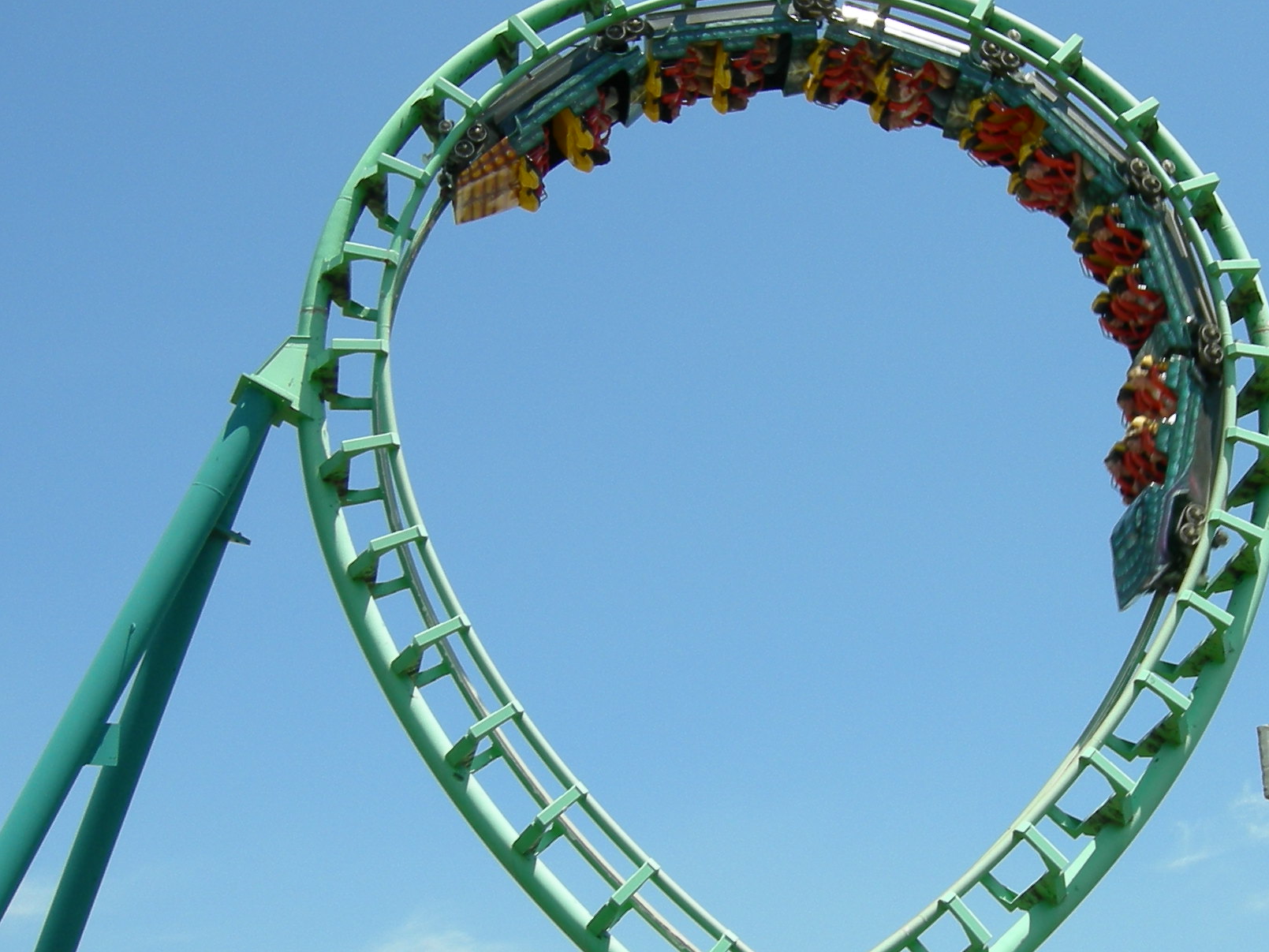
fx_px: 2126
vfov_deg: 25.2
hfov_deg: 32.9
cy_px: 495
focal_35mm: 58
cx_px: 845
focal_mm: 7.5
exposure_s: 1/232
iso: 64
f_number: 6
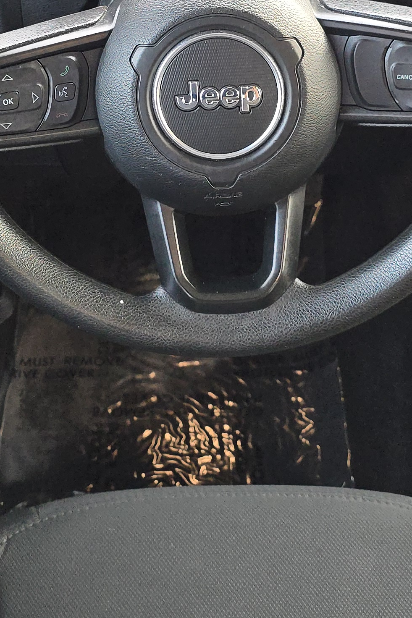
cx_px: 222
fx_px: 1116
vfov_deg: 30.4
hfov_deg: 20.9
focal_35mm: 65
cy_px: 152
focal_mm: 6.3
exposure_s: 1/120
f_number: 1.7
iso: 250
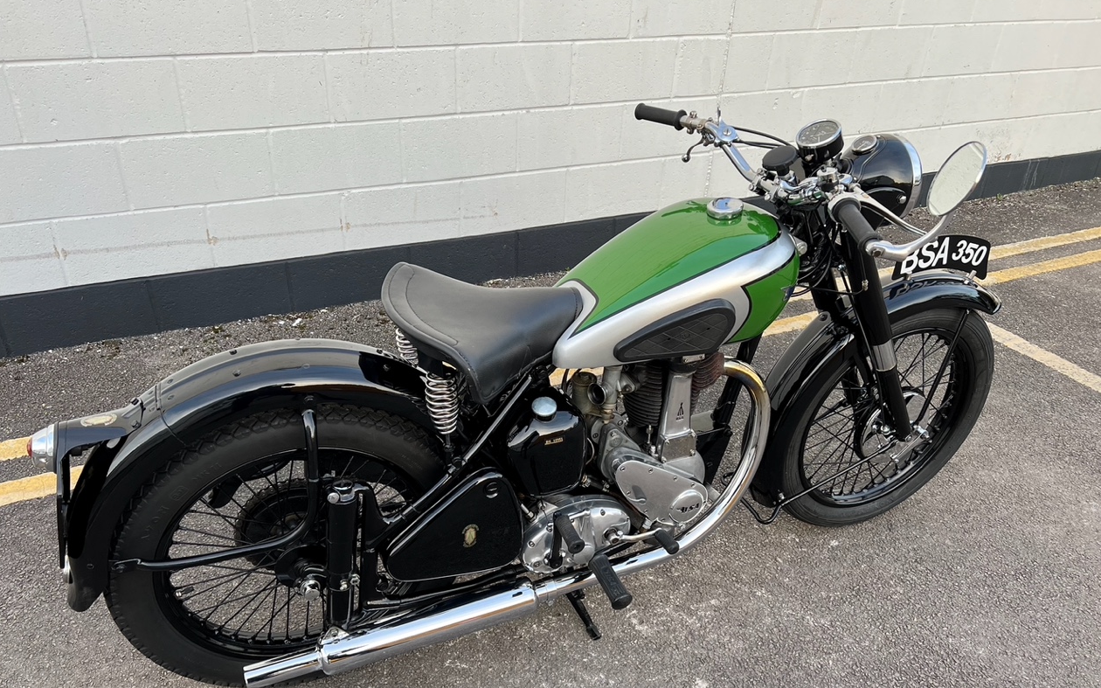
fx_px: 840
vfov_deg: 44.3
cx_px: 548
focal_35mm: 28
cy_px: 417
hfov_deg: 66.5
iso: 64
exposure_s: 1/121
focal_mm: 5.7
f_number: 1.5
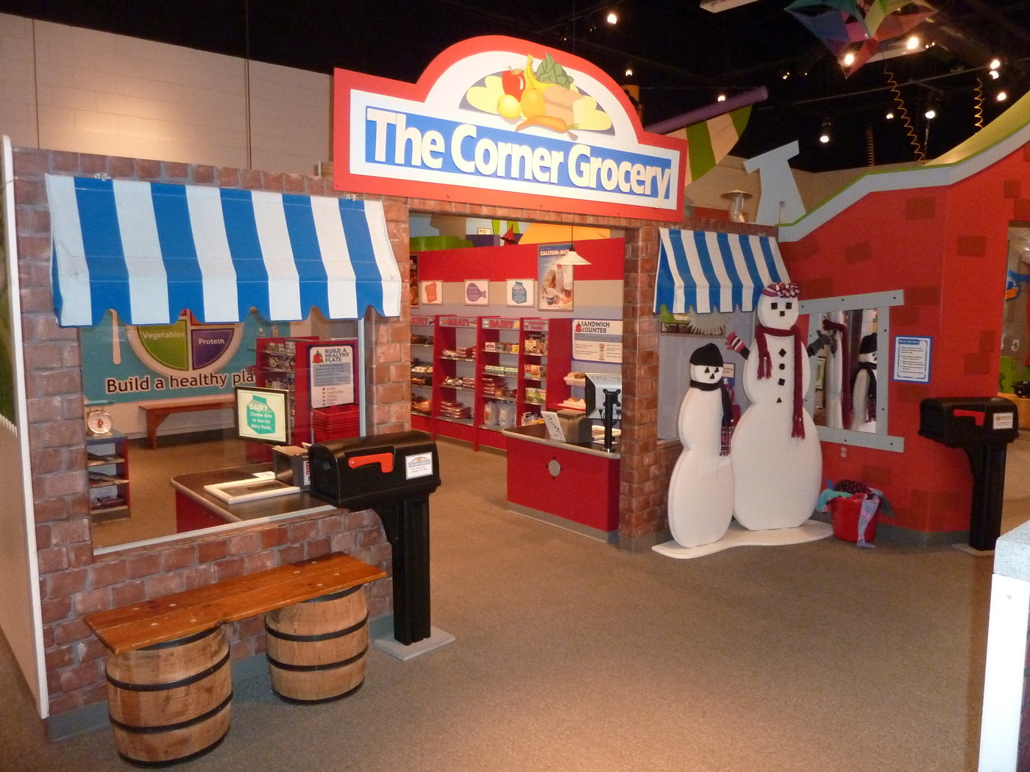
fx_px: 744
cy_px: 386
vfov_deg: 54.9
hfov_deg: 69.4
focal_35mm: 25
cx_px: 515
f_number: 3.3
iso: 500
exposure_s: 1/30
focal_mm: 4.1
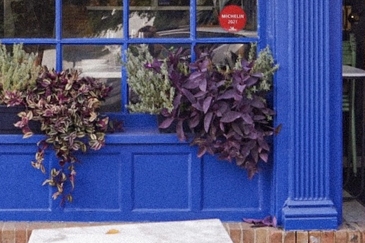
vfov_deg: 10.2
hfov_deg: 15.6
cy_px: -86
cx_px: 111
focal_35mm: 131
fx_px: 1328
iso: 100
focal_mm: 30
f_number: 4.5
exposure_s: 1/100
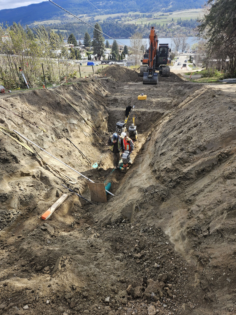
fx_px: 209
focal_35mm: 23
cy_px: 158
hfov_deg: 58.9
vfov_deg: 73.9
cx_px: 118
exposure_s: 1/503
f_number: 1.8
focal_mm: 5.4
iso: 25
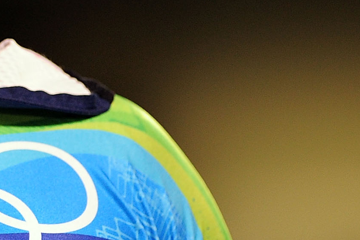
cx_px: -228
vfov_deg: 1.3
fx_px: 10669
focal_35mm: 1067
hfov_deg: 1.9
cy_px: 11
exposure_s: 1/1000
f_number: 2.8
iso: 1250
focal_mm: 300
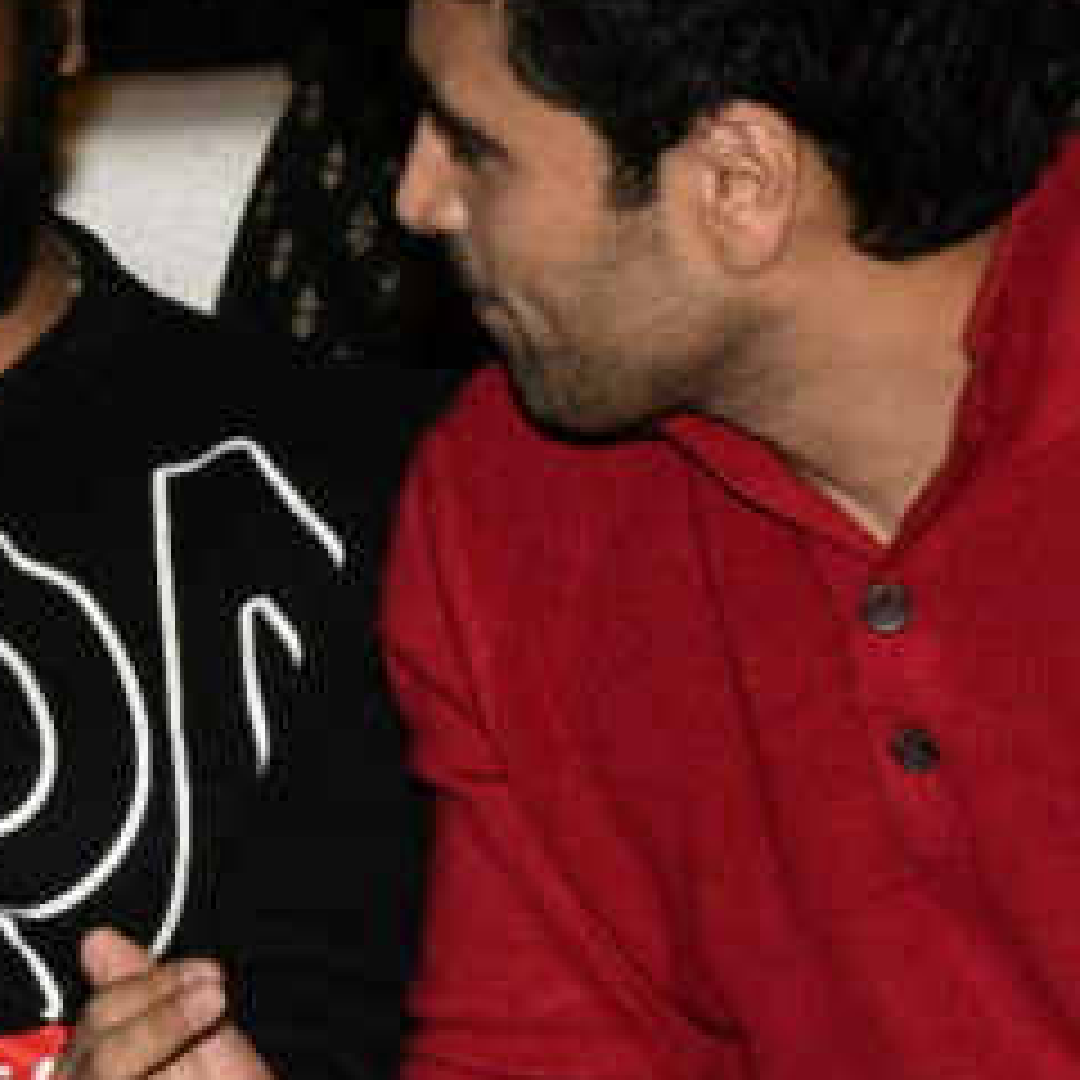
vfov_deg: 4.0
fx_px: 15390
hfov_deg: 4.0
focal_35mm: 436
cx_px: -428
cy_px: 754
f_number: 16
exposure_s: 1/125
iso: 1600
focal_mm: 120
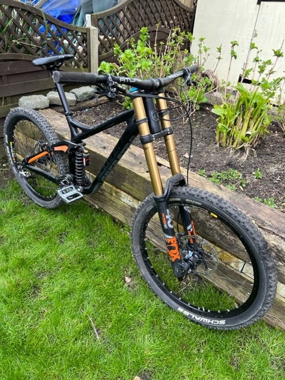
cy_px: 190
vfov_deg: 67.3
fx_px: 285
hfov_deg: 53.1
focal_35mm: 26
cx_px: 142
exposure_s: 1/121
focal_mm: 5.7
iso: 80
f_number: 1.5
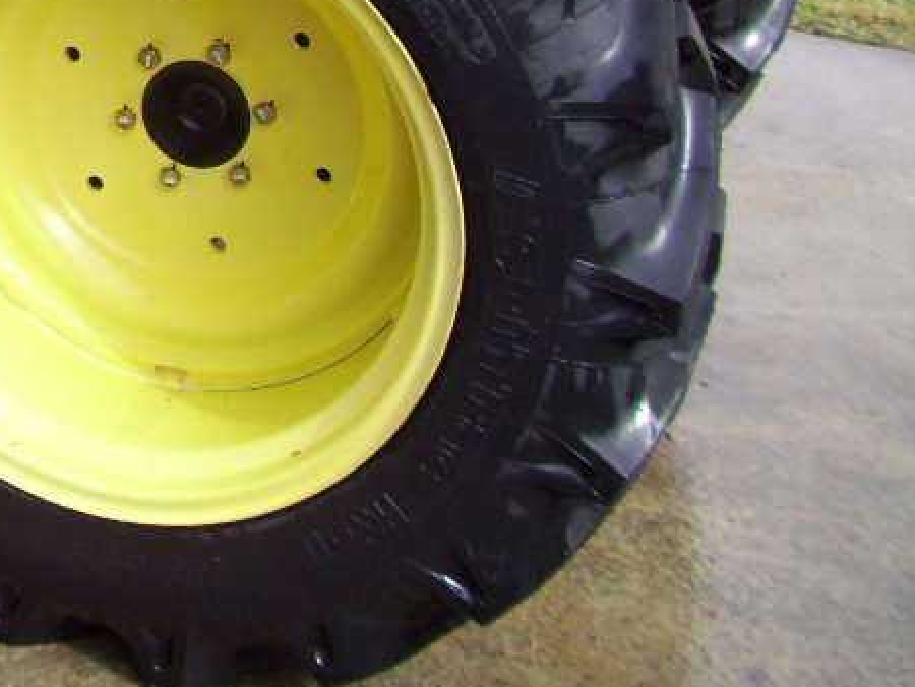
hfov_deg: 19.5
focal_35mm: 91
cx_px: -350
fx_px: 2407
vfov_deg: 15.4
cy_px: -226
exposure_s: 1/250
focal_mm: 5.7
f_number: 2.9
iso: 80
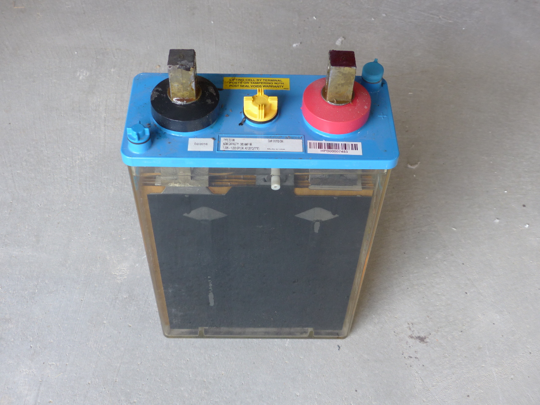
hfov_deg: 42.9
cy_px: 202
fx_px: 686
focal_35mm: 44
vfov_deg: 32.9
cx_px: 270
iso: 100
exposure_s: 1/50
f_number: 2.8
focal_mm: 7.8
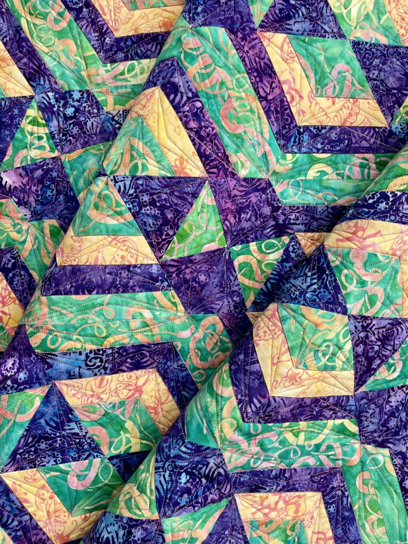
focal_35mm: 26
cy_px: 272
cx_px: 204
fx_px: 409
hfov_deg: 53.1
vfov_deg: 67.3
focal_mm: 4.2
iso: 40
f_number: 1.6
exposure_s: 1/121
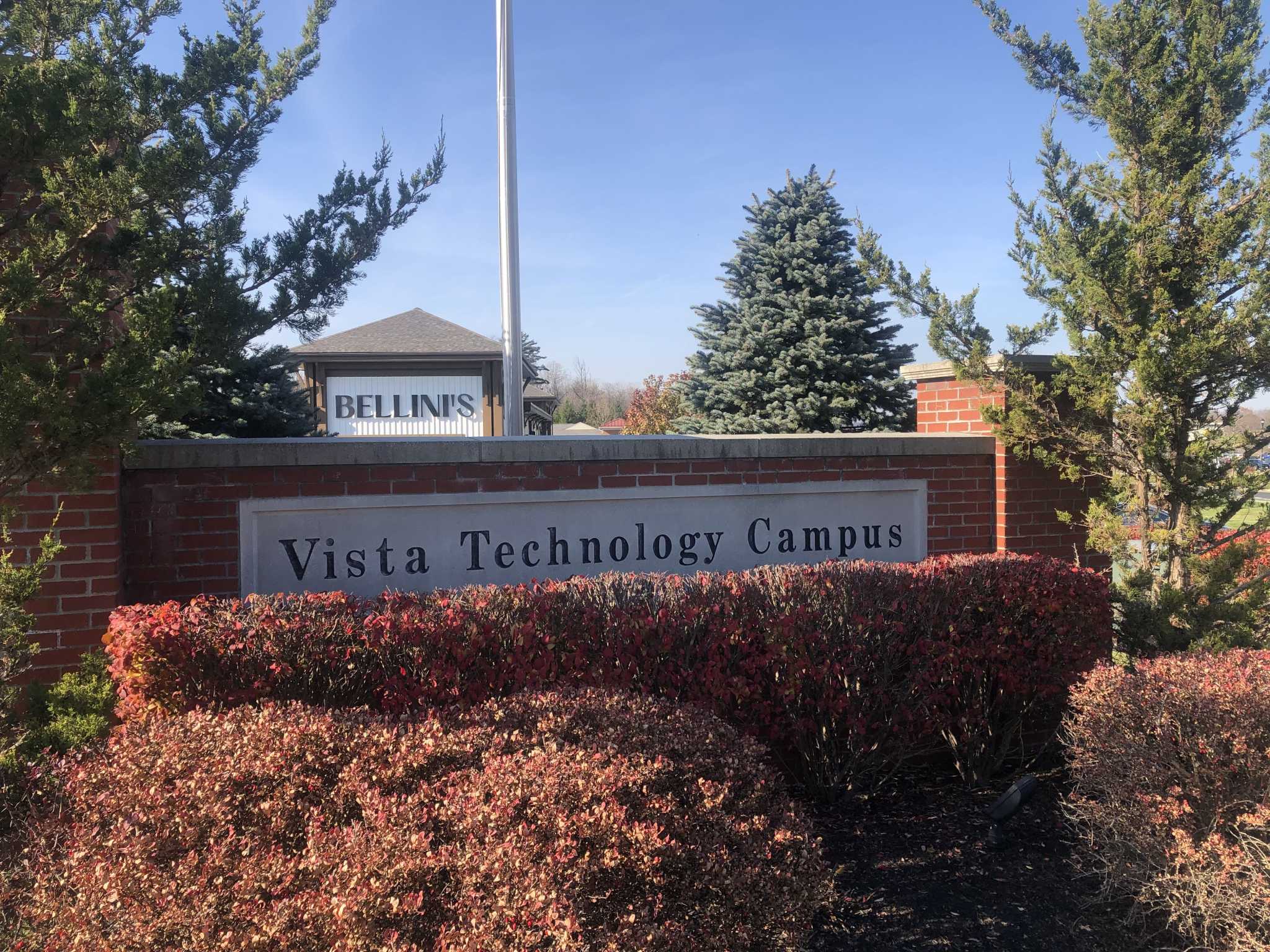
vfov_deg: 49.7
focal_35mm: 28
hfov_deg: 63.4
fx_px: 1027
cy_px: 476
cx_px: 635
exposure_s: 1/979
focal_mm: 3.99
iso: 20
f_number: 1.8
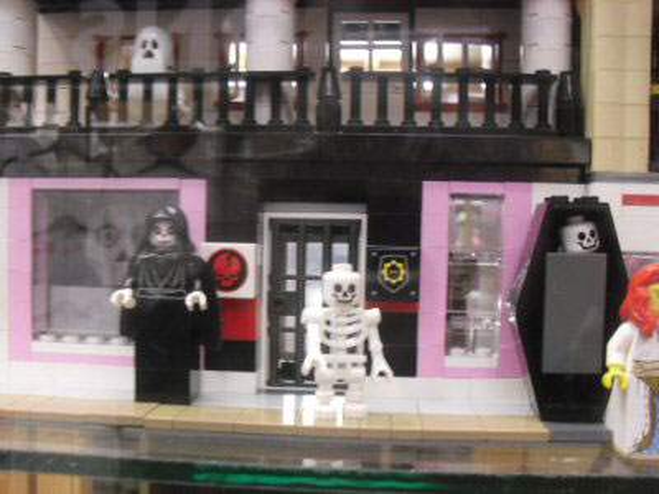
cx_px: 330
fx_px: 685
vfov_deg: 39.7
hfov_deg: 51.4
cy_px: 247
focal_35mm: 36
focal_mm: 6.3
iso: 200
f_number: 3.1
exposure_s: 1/20
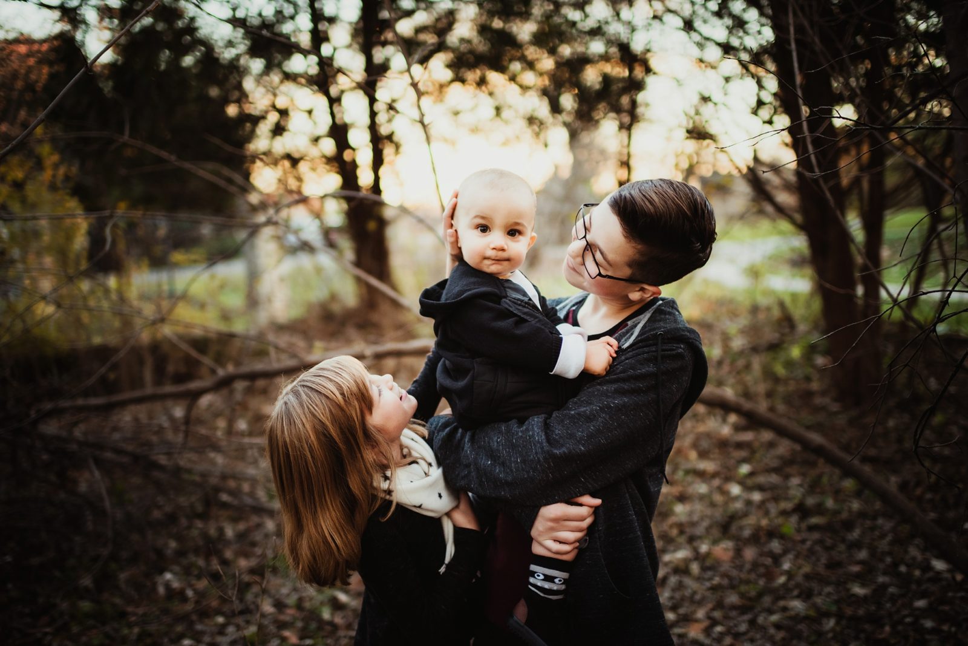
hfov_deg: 54.4
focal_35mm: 35
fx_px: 941
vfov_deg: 37.9
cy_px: 323
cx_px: 484
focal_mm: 35
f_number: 1.4
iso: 400
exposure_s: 1/400
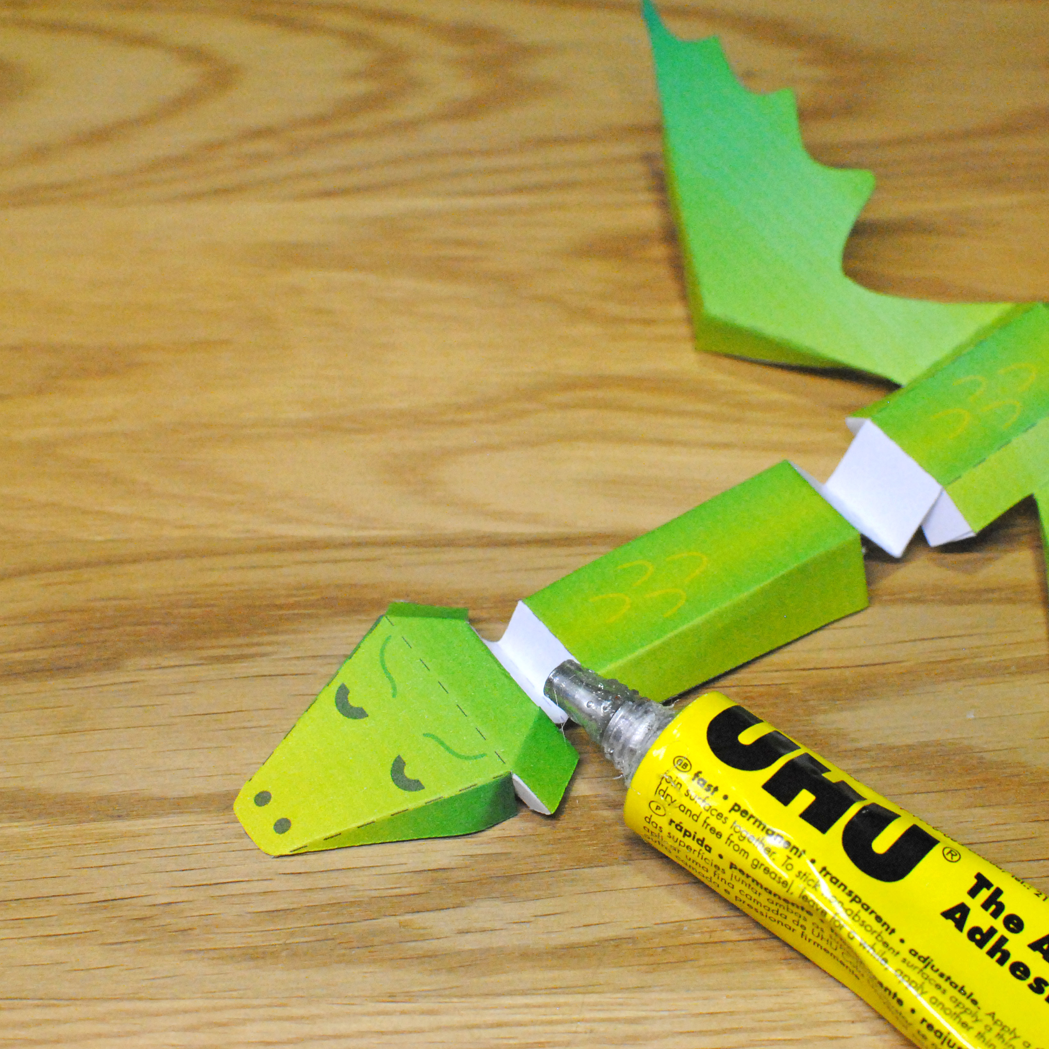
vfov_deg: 25.5
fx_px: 2319
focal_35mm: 68
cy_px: 521
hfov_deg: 25.5
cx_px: 604
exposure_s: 1/200
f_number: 7.1
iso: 1600
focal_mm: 35
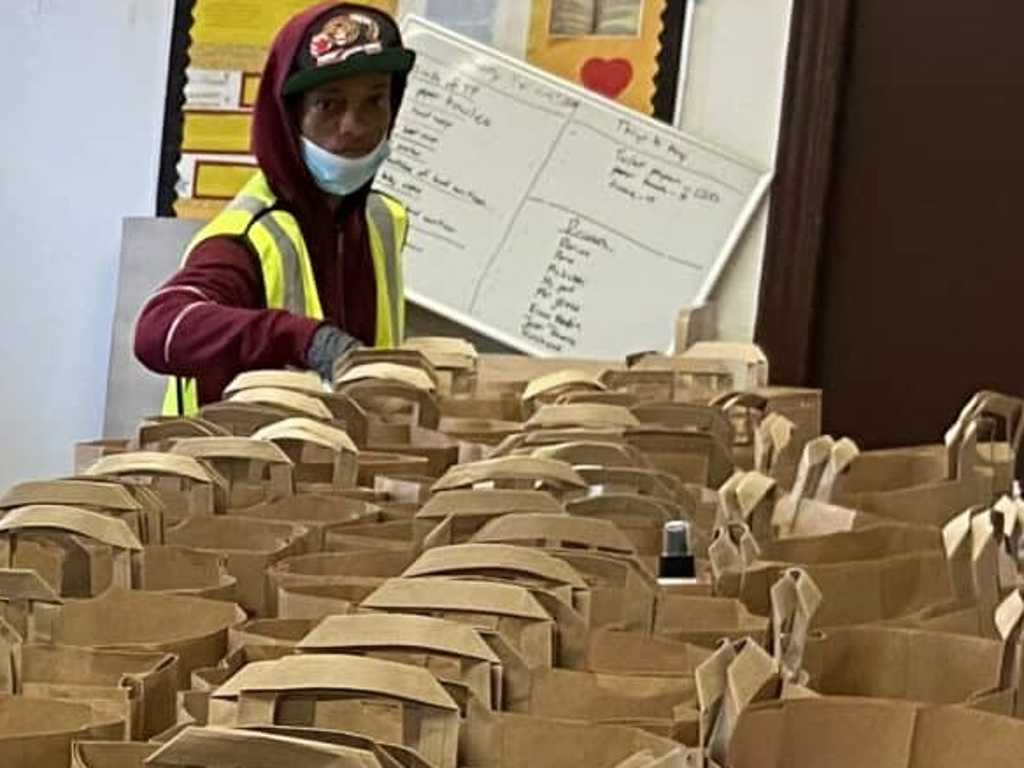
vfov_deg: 12.8
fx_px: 3372
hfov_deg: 16.1
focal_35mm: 114
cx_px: -412
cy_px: 800
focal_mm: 4.25
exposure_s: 1/60
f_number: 1.8
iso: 200
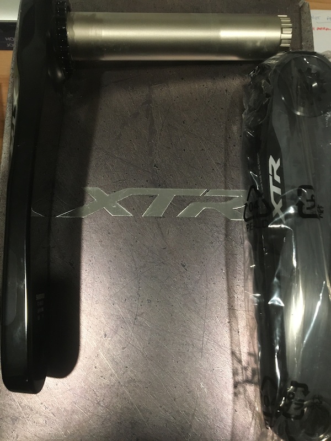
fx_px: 370
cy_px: 220
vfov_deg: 61.7
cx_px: 166
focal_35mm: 29
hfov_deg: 48.2
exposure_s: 1/30
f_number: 2.2
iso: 125
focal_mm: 4.15
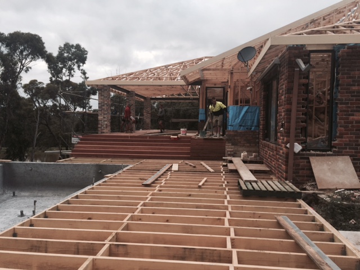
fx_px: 302
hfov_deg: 61.7
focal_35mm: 29
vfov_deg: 48.2
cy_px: 135
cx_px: 180
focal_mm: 4.15
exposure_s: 1/573
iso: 32
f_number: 2.2
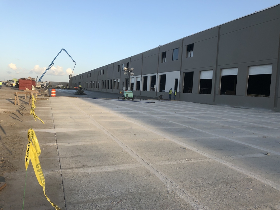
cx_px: 140
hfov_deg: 63.4
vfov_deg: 49.7
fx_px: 226
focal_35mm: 28
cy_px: 105
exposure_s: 1/738
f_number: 1.8
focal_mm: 4
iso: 20
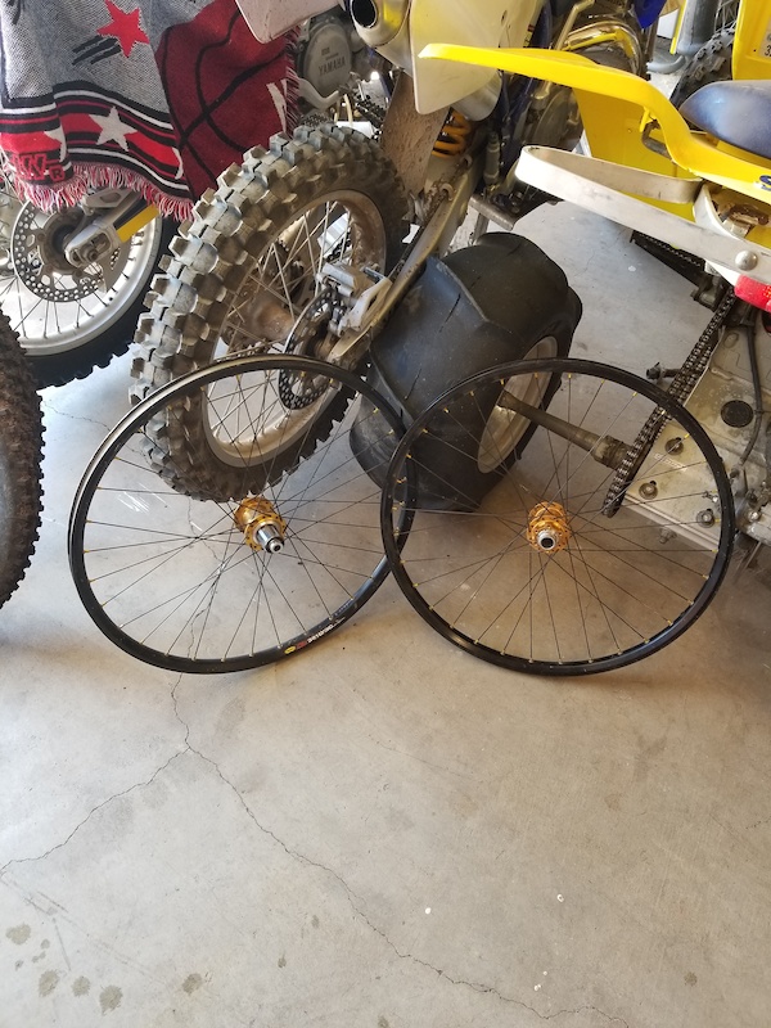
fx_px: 772
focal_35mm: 26
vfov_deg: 67.3
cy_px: 514
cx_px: 386
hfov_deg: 53.1
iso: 80
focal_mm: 4.25
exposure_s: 1/50
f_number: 1.7
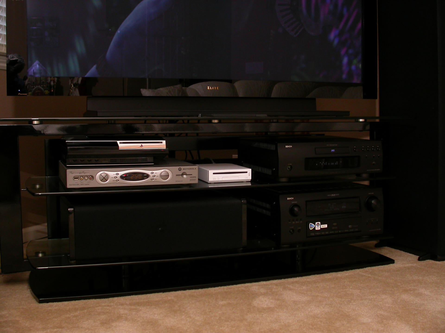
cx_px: 222
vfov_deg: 32.9
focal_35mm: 44
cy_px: 166
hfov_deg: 42.9
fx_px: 566
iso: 100
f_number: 3.1
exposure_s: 1/60
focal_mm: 9.1
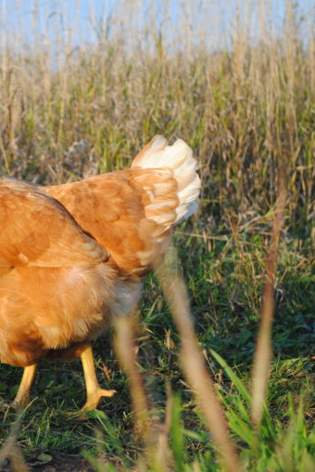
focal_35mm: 102
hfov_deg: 13.3
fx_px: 1335
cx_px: 19
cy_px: 236
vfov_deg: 20.1
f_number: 5.3
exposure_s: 1/125
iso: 200
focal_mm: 45
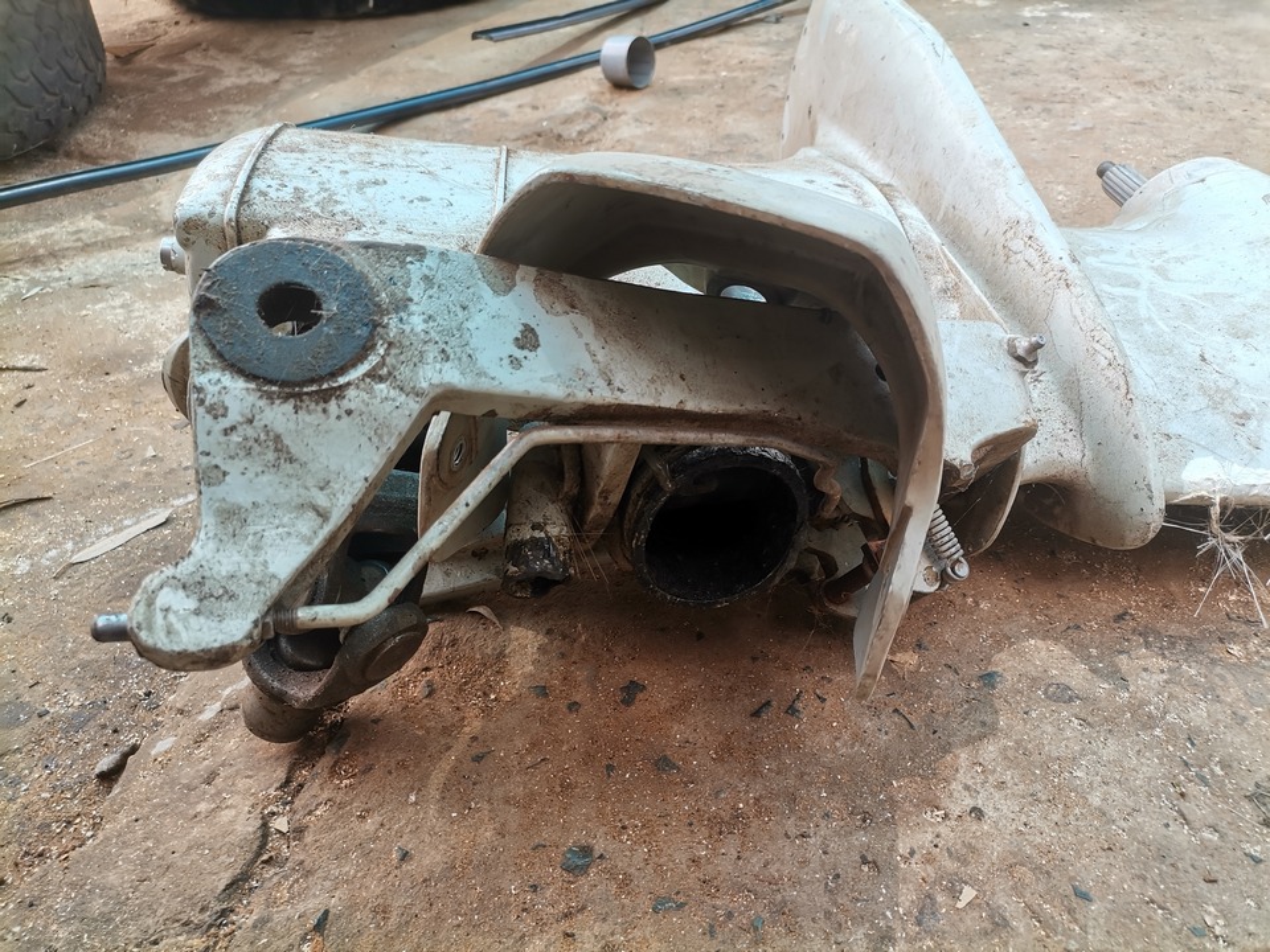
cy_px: 476
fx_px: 954
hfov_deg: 67.3
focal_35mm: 26
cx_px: 635
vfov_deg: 53.1
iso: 50
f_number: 1.8
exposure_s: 1/213
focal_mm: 4.75
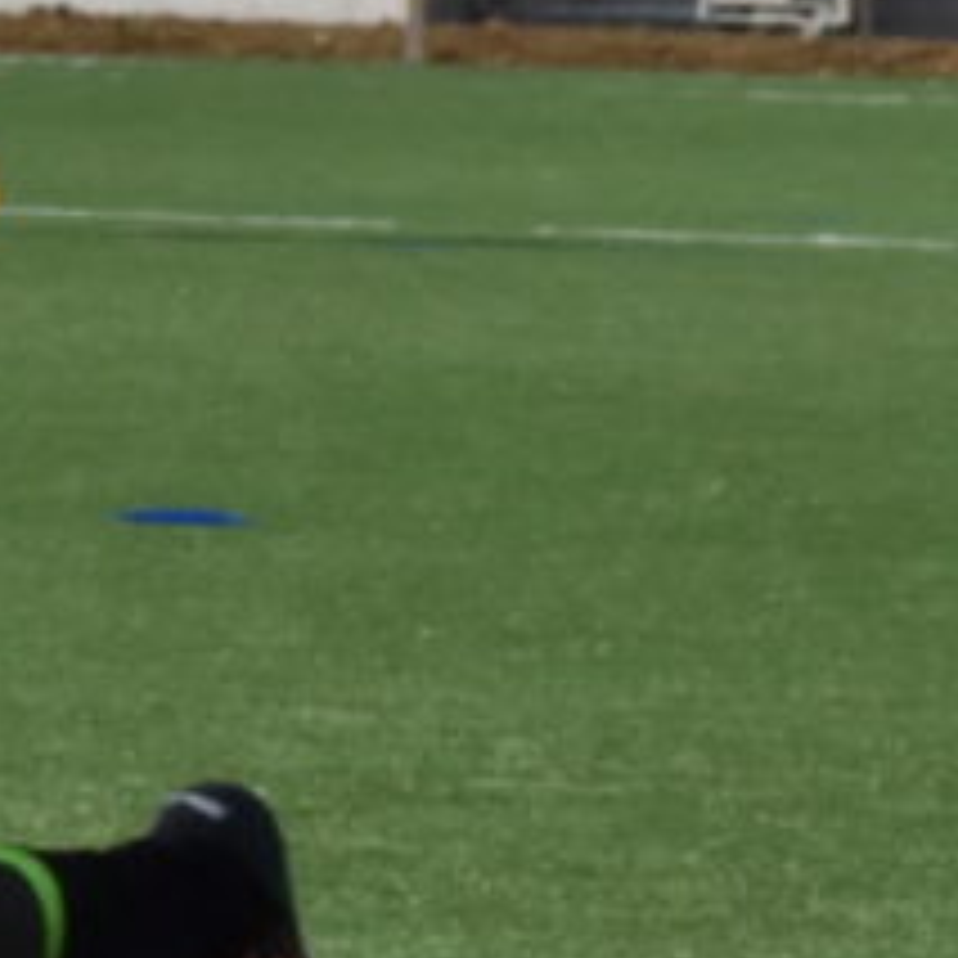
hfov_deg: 2.7
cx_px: -621
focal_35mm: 643
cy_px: -576
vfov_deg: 2.7
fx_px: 20133
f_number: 16
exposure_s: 1/1000
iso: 640
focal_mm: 70
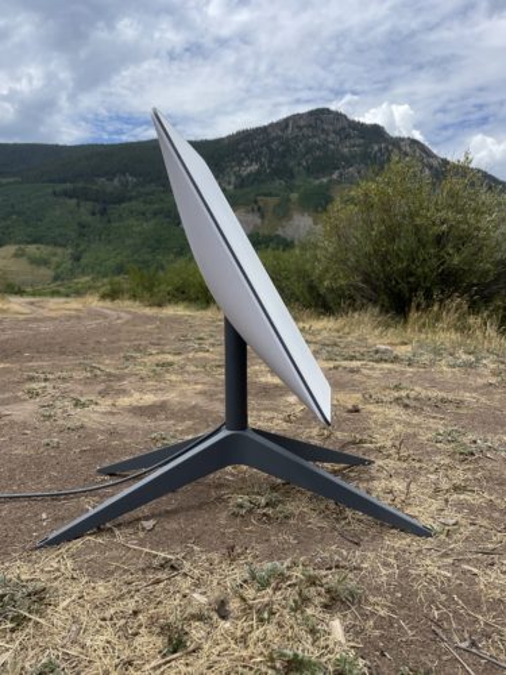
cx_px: 253
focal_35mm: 26
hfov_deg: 53.1
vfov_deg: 67.3
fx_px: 507
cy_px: 338
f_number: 1.6
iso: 32
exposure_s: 1/5291
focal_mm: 4.2
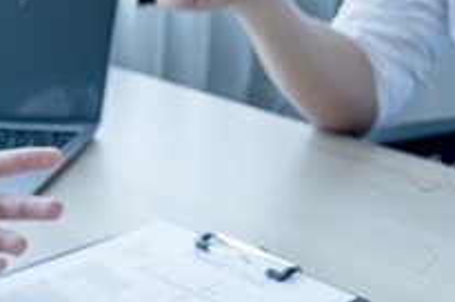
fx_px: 1237
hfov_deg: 20.8
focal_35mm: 98
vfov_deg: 13.8
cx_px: 173
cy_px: 276
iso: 400
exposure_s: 1/250
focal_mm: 22.7
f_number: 2.8
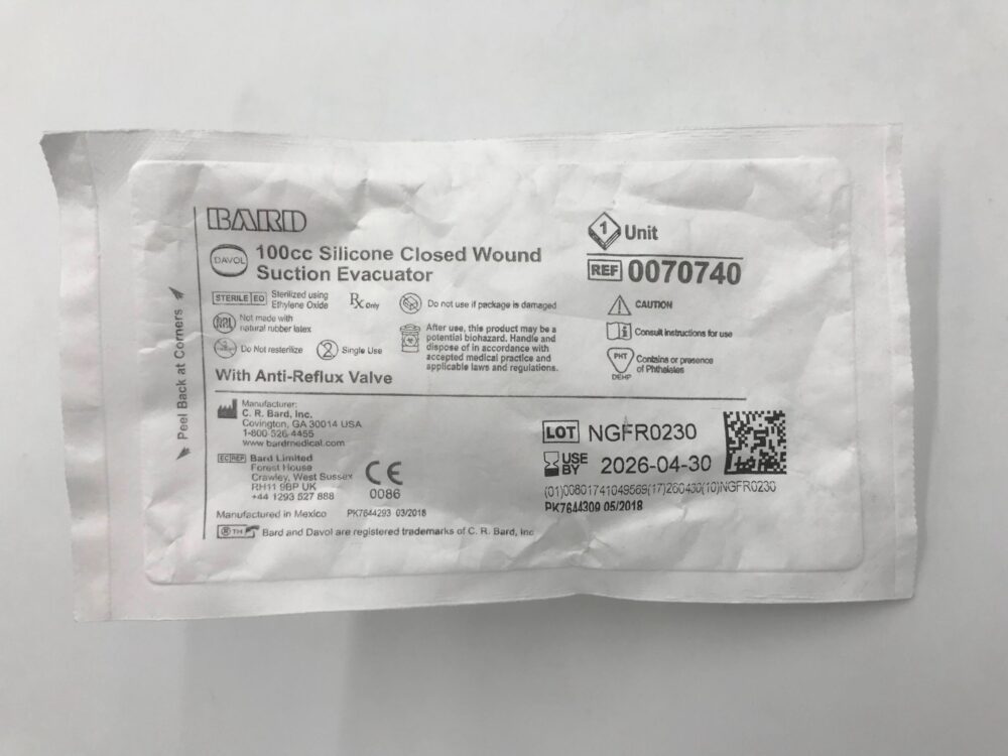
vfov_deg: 49.7
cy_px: 378
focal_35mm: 28
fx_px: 815
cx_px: 504
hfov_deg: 63.4
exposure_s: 1/272
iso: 20
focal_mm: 3.99
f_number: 1.8
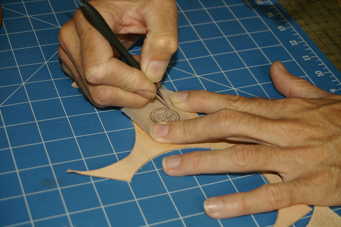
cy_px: 114
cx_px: 170
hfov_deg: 27.0
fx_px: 710
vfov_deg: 18.1
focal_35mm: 75
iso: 800
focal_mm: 50
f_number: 5.6
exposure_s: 1/60
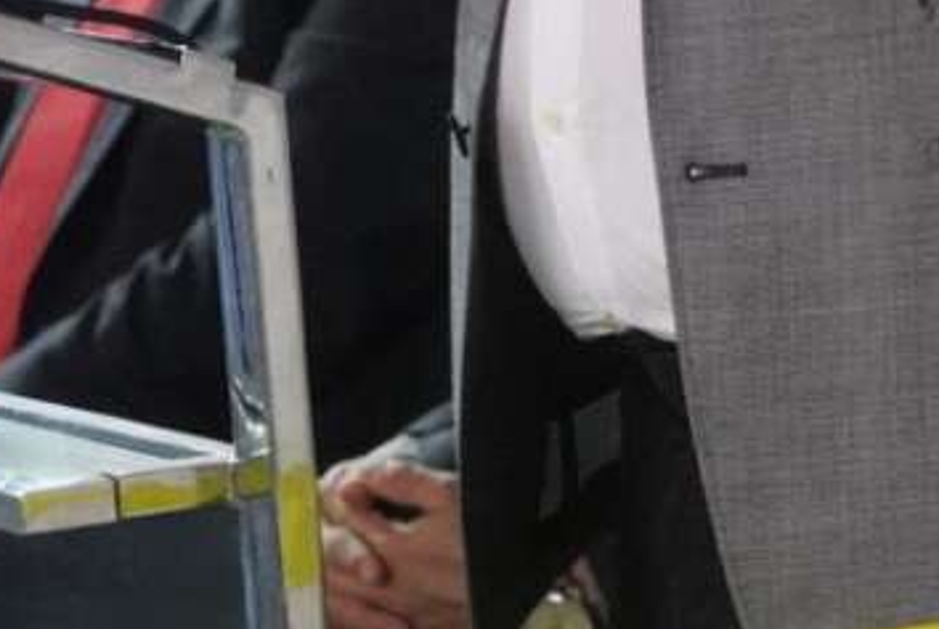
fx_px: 12901
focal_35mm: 494
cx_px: 1660
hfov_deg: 4.1
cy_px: -598
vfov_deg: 2.8
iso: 6400
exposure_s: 1/200
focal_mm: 114
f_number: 8
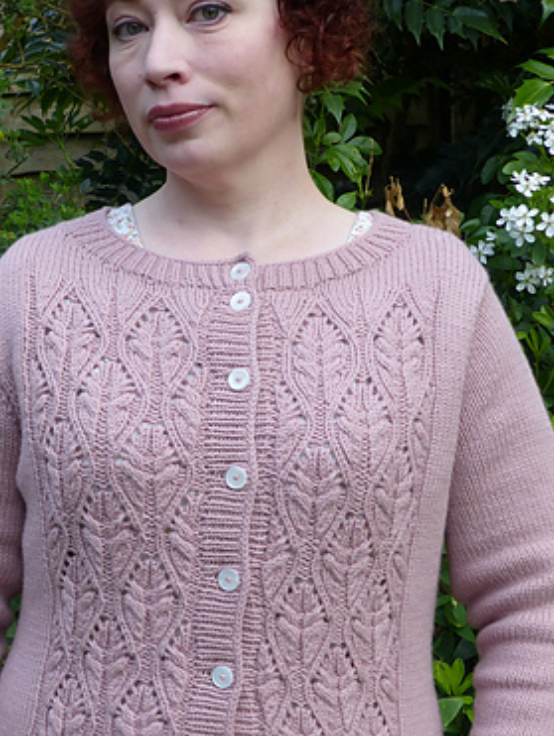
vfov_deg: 24.1
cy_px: 425
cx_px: 169
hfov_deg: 18.2
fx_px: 1725
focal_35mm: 81
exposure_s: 1/125
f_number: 3.2
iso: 100
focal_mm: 8.4
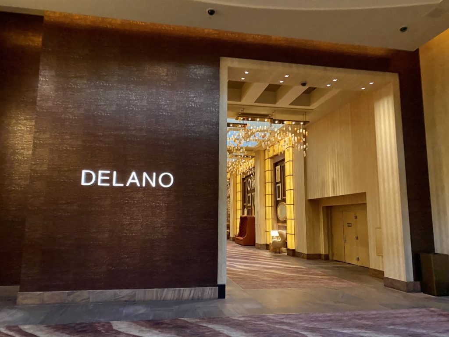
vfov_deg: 53.1
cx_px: 224
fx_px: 337
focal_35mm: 26
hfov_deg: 67.3
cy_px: 168
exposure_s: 1/30
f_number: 1.8
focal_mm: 4.25
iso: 800
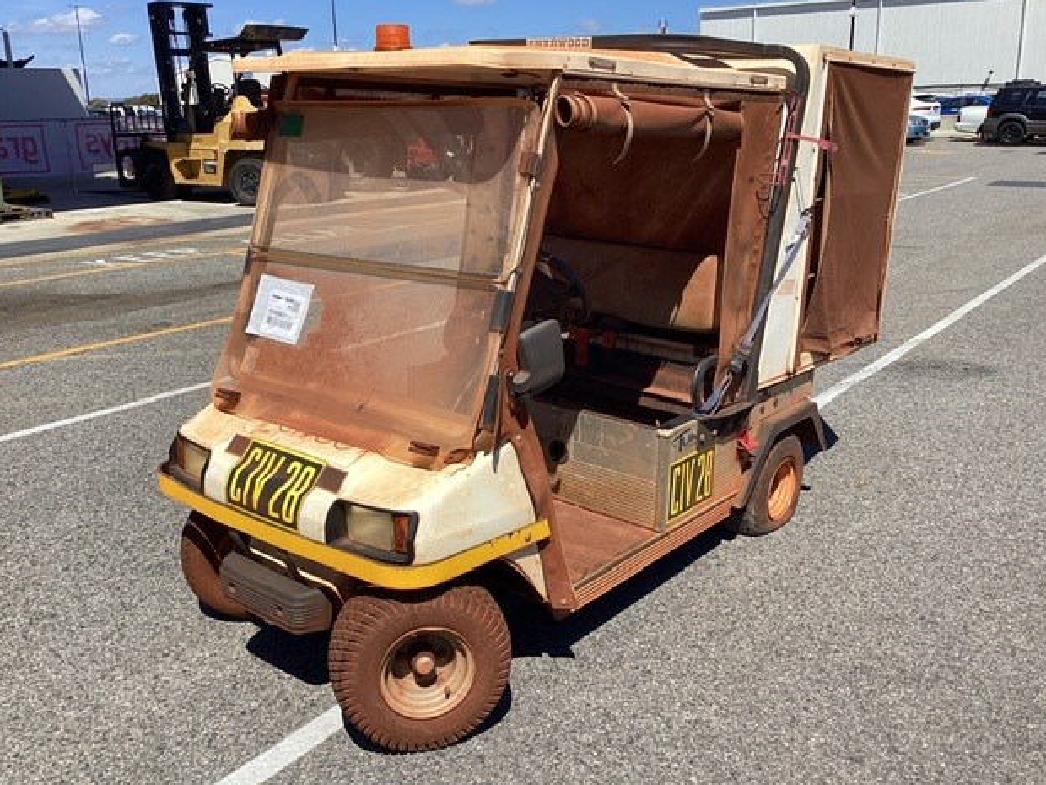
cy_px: 388
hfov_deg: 56.8
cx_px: 525
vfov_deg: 44.2
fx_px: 967
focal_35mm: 32
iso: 25
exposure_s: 1/1733
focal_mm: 3.3
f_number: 2.4
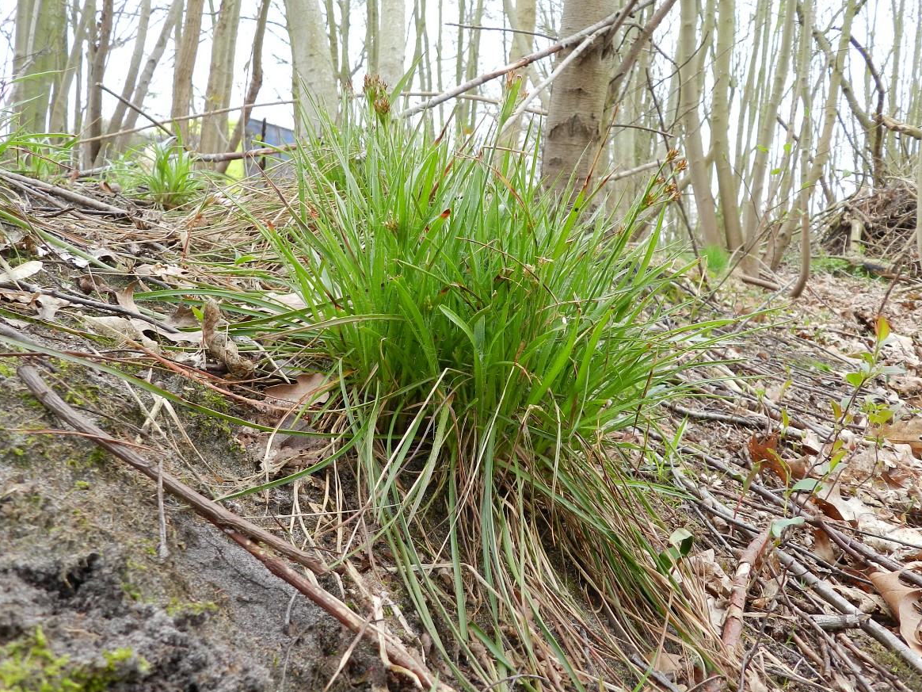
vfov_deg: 42.9
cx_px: 460
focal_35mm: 33
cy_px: 342
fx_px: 879
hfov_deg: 55.4
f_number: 3.7
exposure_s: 1/40
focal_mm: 5.6
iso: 160
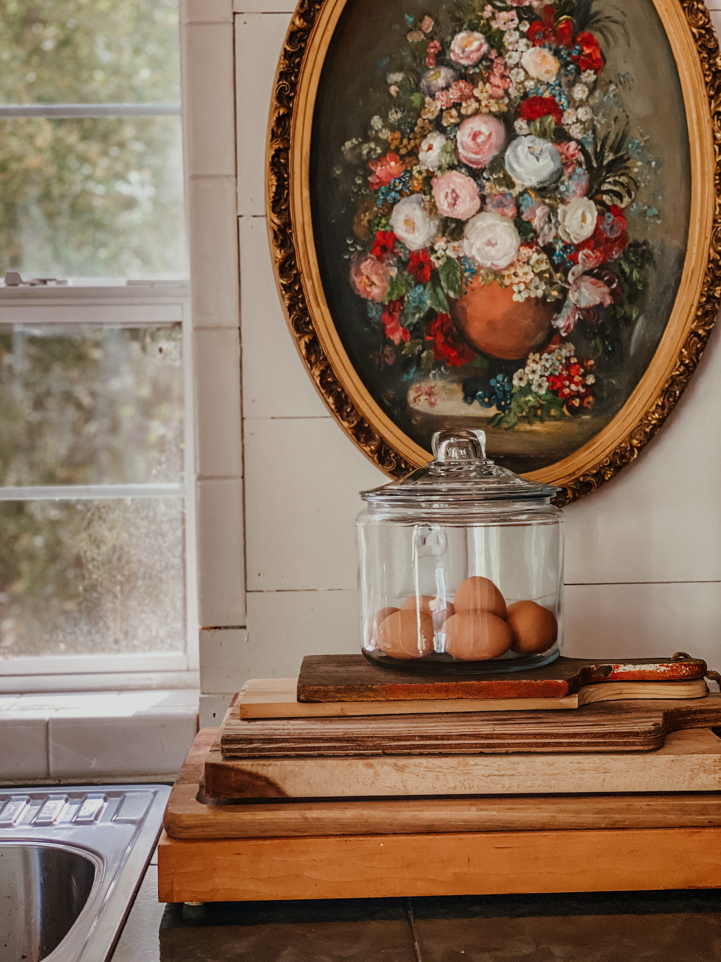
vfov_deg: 36.8
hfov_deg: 28.0
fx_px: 1444
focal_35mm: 52
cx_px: 360
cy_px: 481
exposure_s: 1/110
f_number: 2
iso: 250
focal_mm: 6
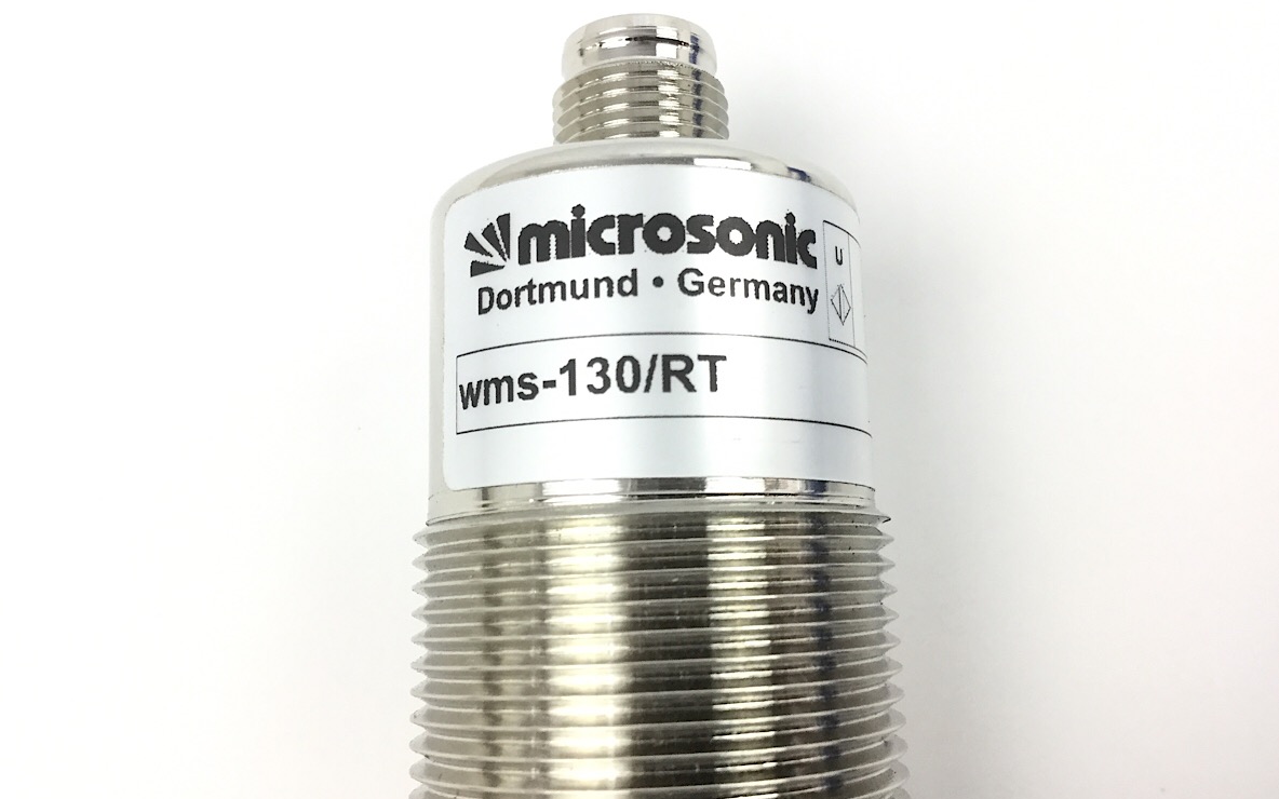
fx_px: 1150
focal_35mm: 33
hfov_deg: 58.1
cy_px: 371
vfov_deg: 38.3
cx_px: 641
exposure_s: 1/33
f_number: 2.4
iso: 40
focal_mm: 3.3
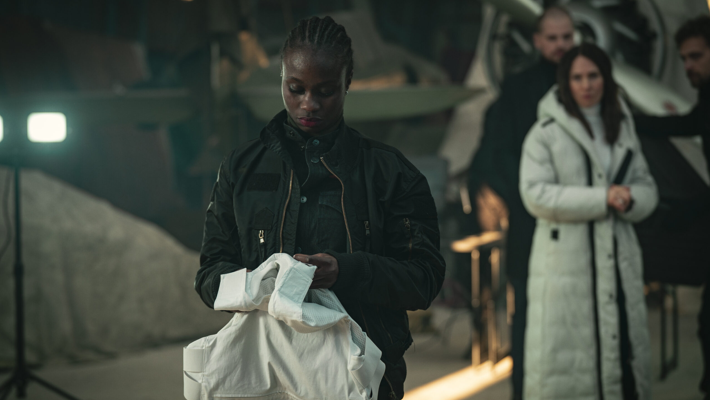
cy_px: 220
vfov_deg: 12.0
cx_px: 356
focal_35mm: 101
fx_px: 1902
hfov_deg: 21.1
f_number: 3.2
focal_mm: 96
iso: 200
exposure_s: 1/100
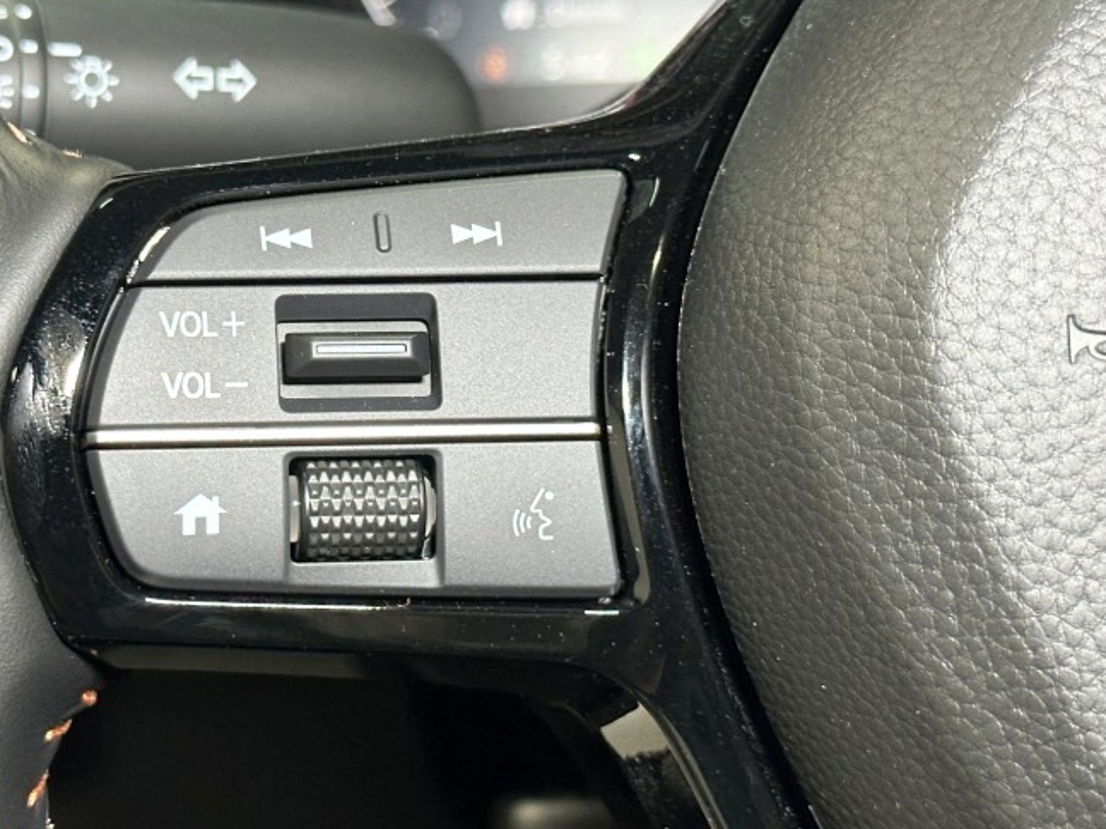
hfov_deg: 25.5
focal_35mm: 76
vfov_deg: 19.4
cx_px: 361
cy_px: 393
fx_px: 2428
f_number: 1.78
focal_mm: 6.86
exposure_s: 1/40
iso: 400
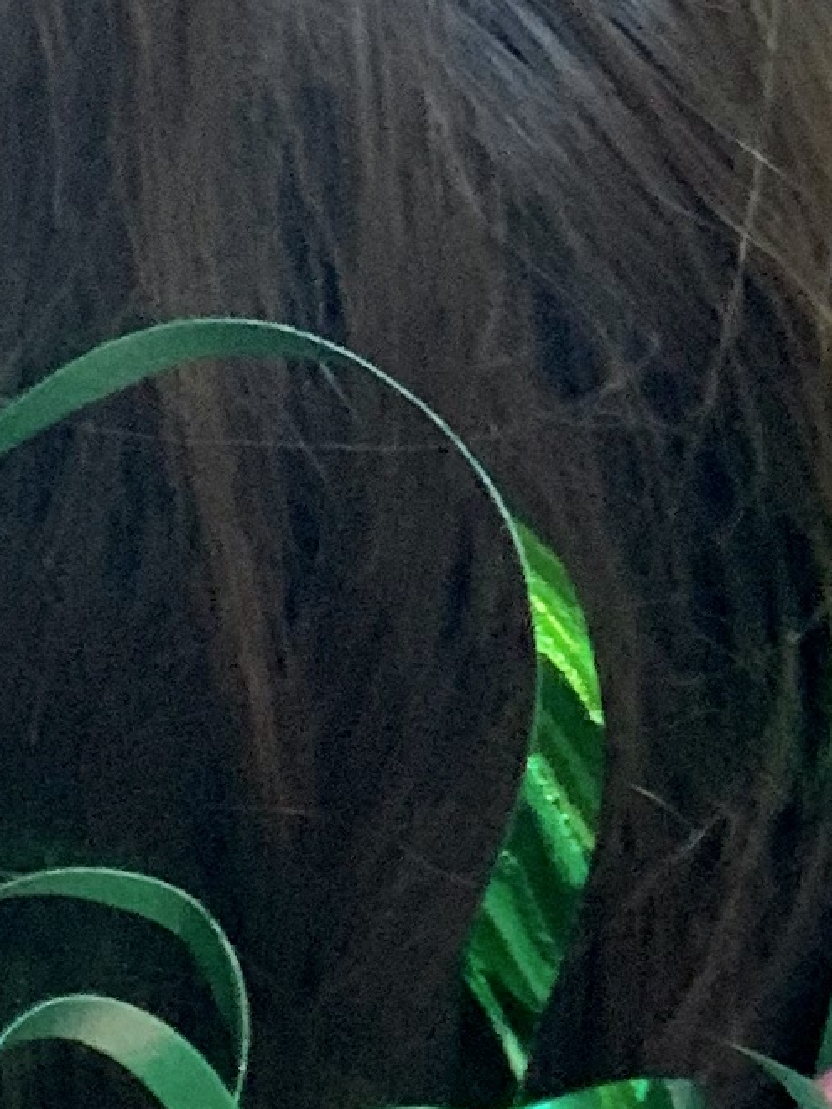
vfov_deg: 6.1
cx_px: -86
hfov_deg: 4.7
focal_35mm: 317
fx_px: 10156
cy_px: 2245
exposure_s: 1/122
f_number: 2.4
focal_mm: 6
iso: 80
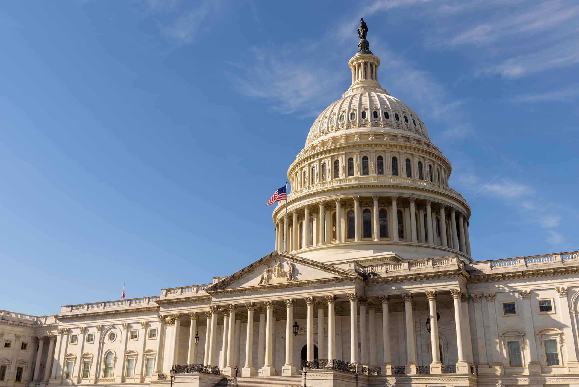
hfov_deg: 54.4
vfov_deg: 37.9
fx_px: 563
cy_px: 194
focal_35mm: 35
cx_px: 290
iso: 100
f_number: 13
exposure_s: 1/160
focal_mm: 35
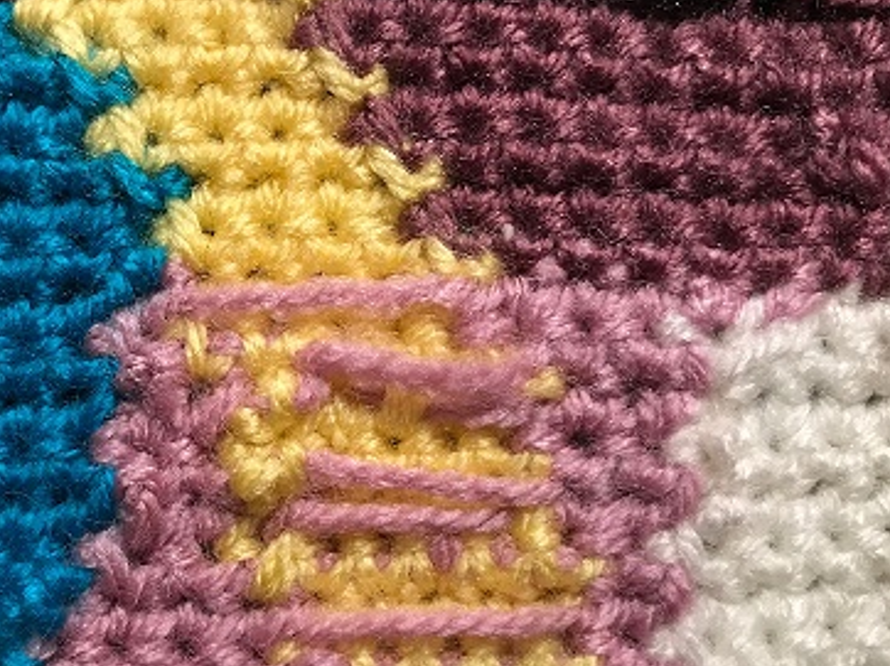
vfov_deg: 36.7
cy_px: 393
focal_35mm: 39
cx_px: 320
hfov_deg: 47.3
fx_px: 1002
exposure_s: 1/13
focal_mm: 3.99
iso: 100
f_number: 1.8
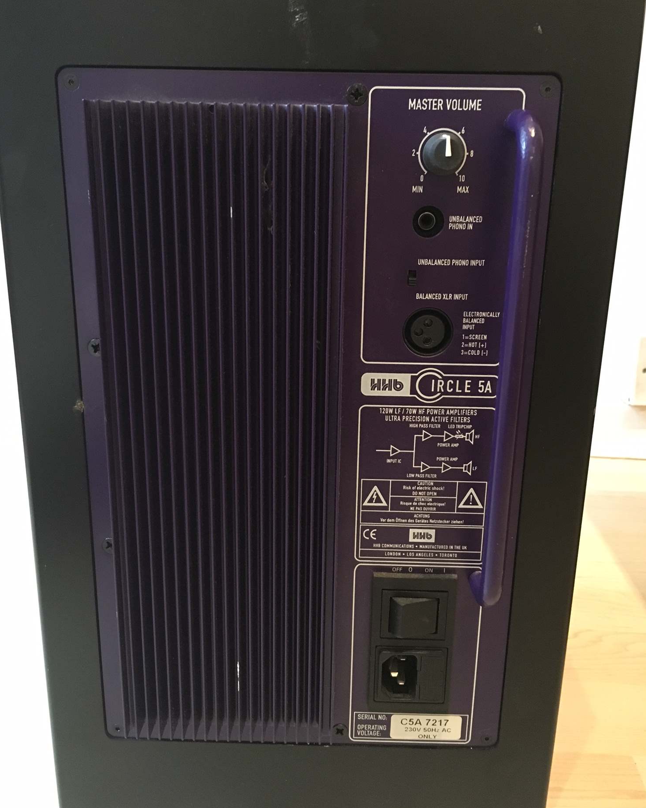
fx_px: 741
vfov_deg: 57.1
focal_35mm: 31
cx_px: 322
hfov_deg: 47.1
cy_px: 378
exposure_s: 1/17
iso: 400
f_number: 2.2
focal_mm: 4.15
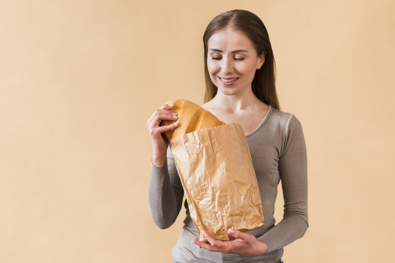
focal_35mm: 85
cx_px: 198
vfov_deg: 16.1
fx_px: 933
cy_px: 132
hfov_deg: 23.9
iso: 320
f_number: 2.8
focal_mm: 85
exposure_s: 1/200
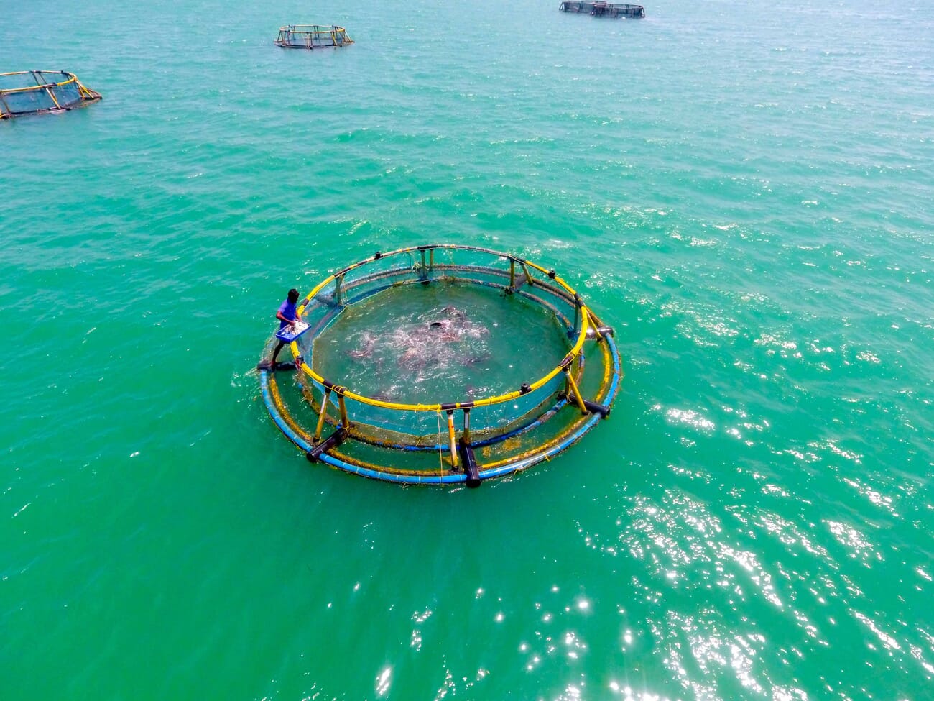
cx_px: 467
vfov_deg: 66.0
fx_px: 540
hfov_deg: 81.7
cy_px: 350
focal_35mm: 20
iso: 400
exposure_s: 1/3205
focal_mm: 3.61
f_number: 2.8
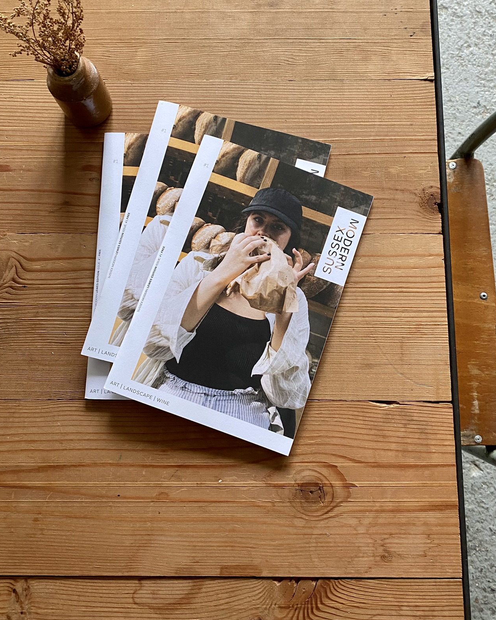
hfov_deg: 44.5
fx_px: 606
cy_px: 252
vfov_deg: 53.9
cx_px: 255
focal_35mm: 33
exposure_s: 1/62
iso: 125
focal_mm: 4.25
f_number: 1.8
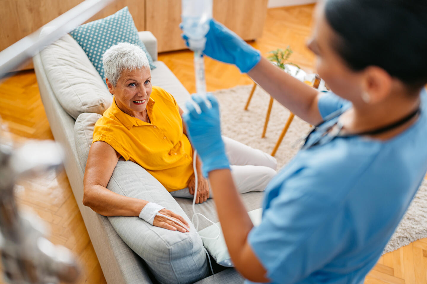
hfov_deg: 54.4
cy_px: 142
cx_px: 214
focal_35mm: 35
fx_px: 415
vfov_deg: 37.9
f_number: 1.4
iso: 100
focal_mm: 35
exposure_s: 1/320
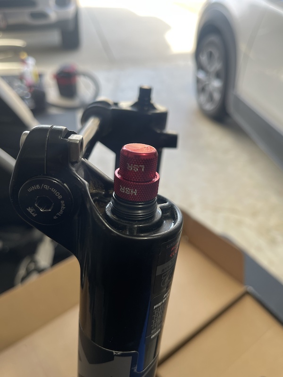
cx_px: 142
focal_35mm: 25
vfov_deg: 69.4
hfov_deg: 54.9
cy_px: 188
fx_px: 273
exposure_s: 1/120
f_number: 1.6
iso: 32
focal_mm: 5.1
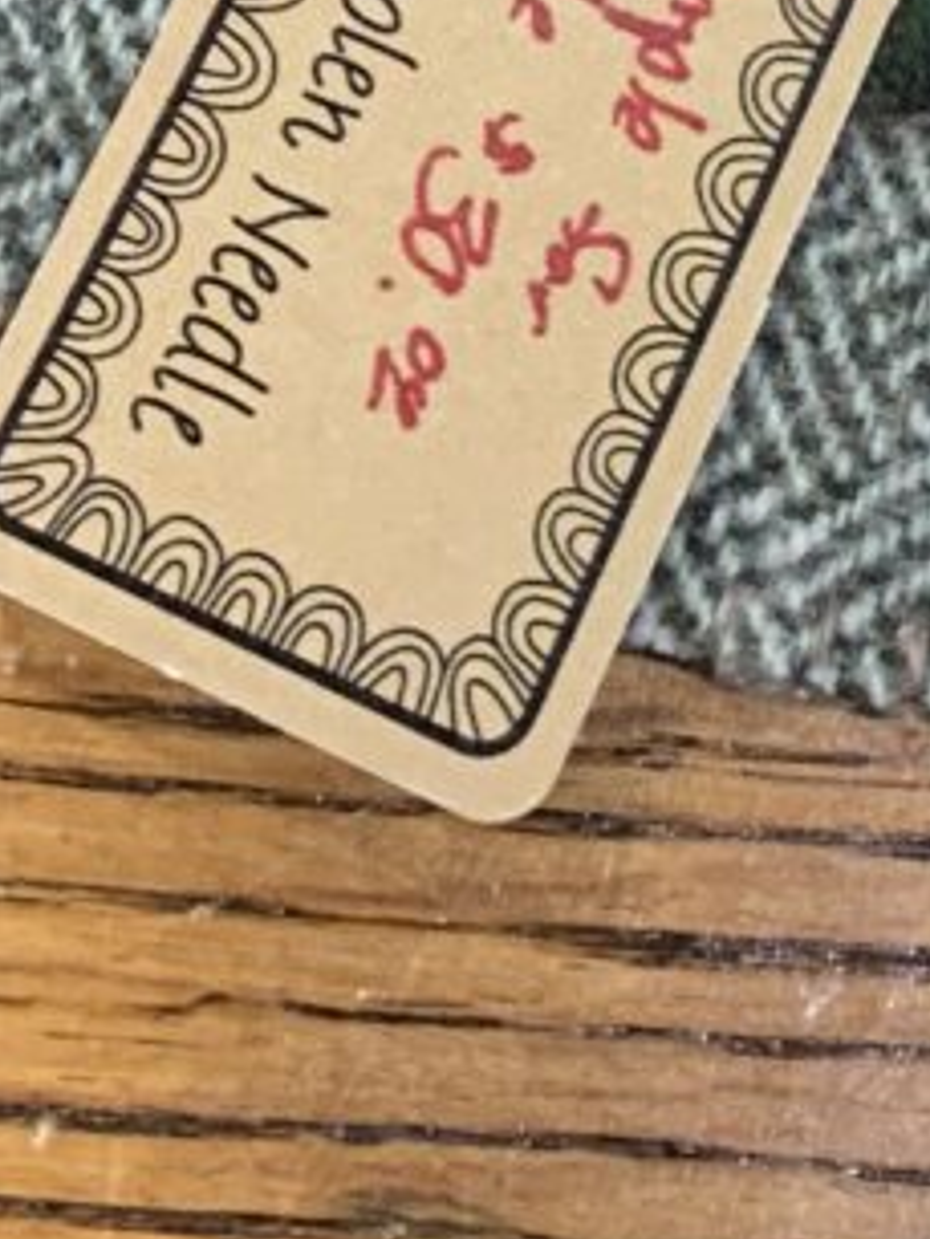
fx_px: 4689
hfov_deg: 11.1
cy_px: -1560
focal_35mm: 131
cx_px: 1129
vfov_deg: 12.4
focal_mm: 4.25
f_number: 1.8
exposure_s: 1/60
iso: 125
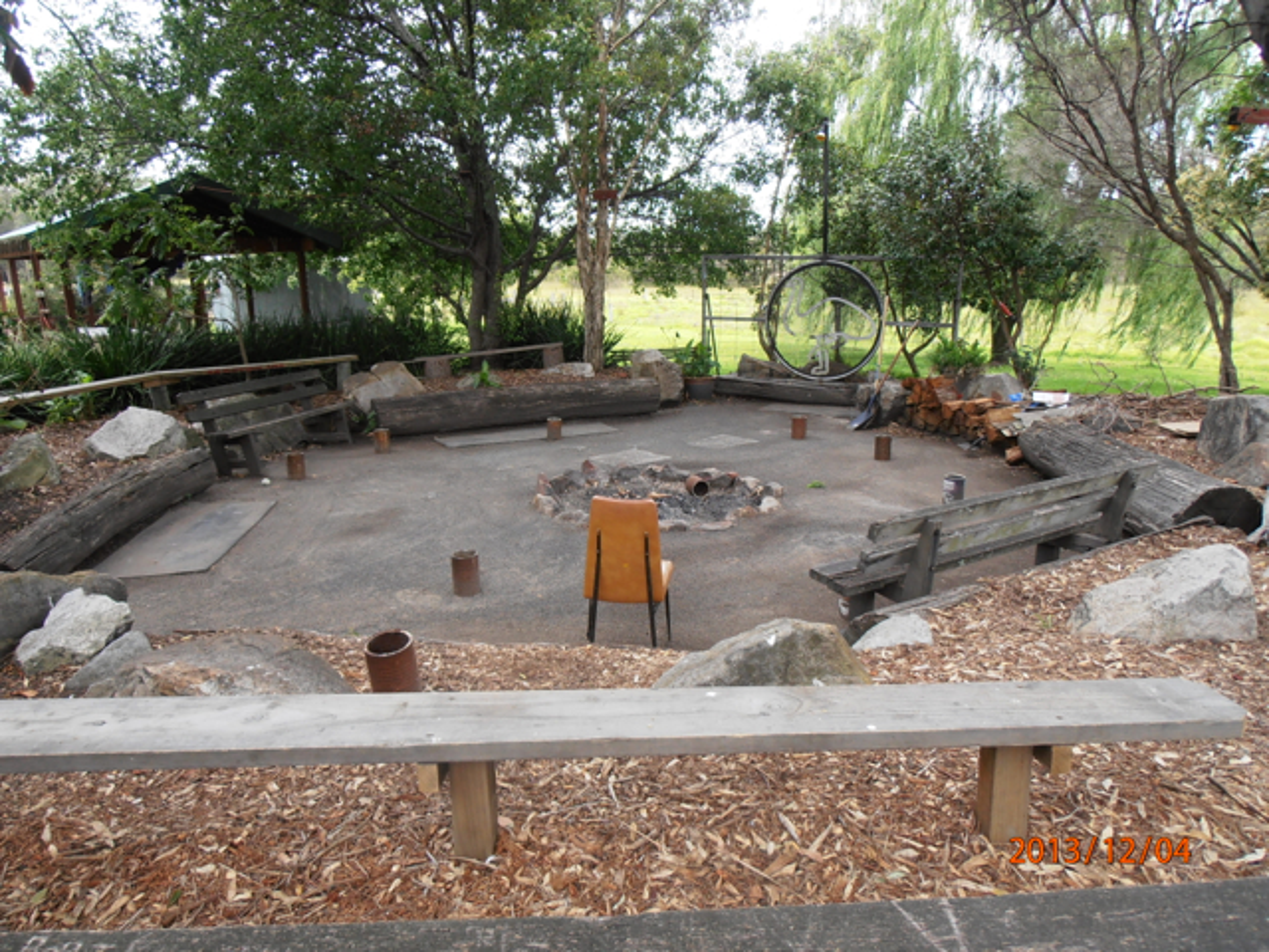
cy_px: 476
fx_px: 880
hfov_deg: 71.6
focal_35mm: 24
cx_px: 634
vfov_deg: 56.8
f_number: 3
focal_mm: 4.2
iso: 80
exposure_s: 1/100
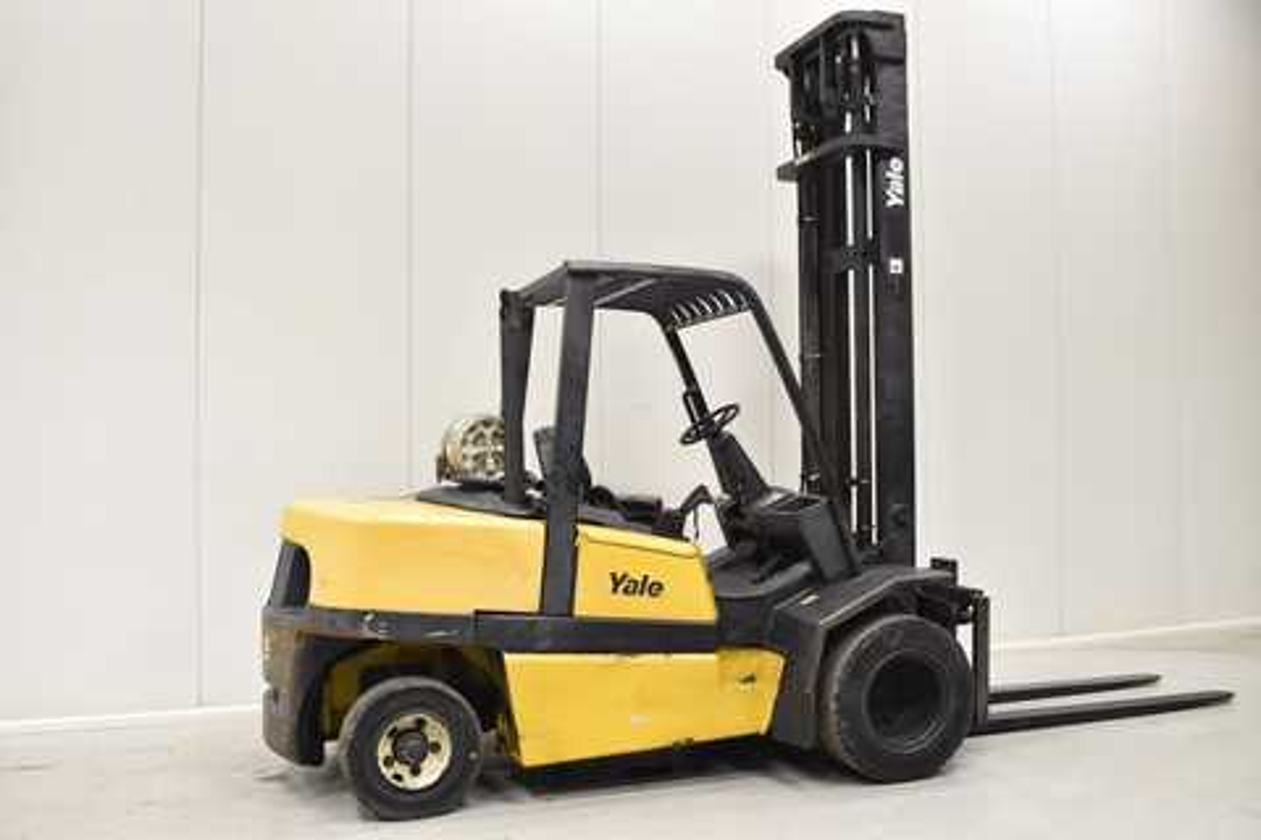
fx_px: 1156
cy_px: 420
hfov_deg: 57.2
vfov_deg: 40.0
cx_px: 630
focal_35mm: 33
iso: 1600
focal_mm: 22
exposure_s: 1/30
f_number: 5.6
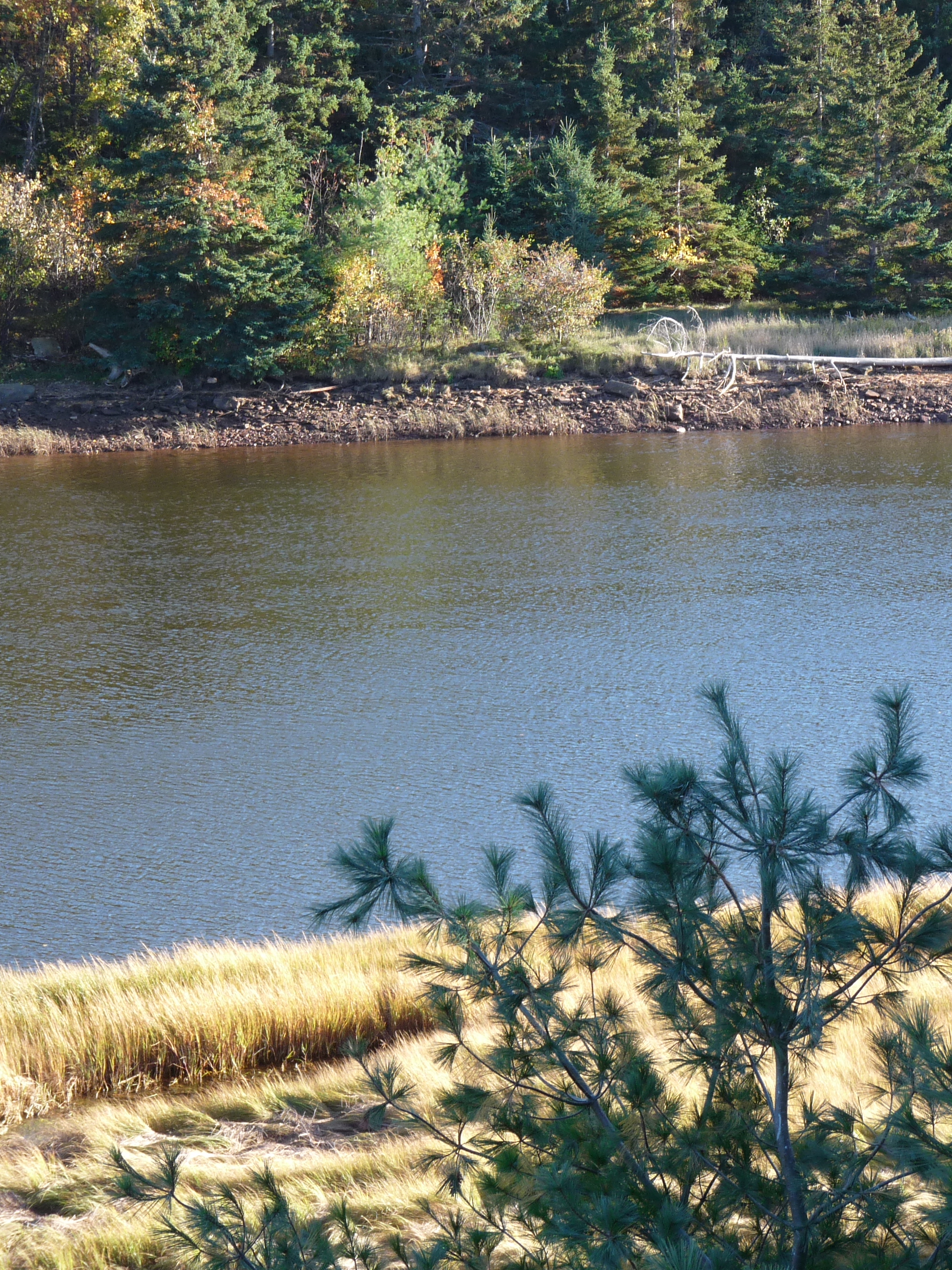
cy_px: 636
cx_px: 703
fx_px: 5354
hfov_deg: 10.1
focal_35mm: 146
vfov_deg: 13.5
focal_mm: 19.4
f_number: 3.6
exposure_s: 1/125
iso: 100
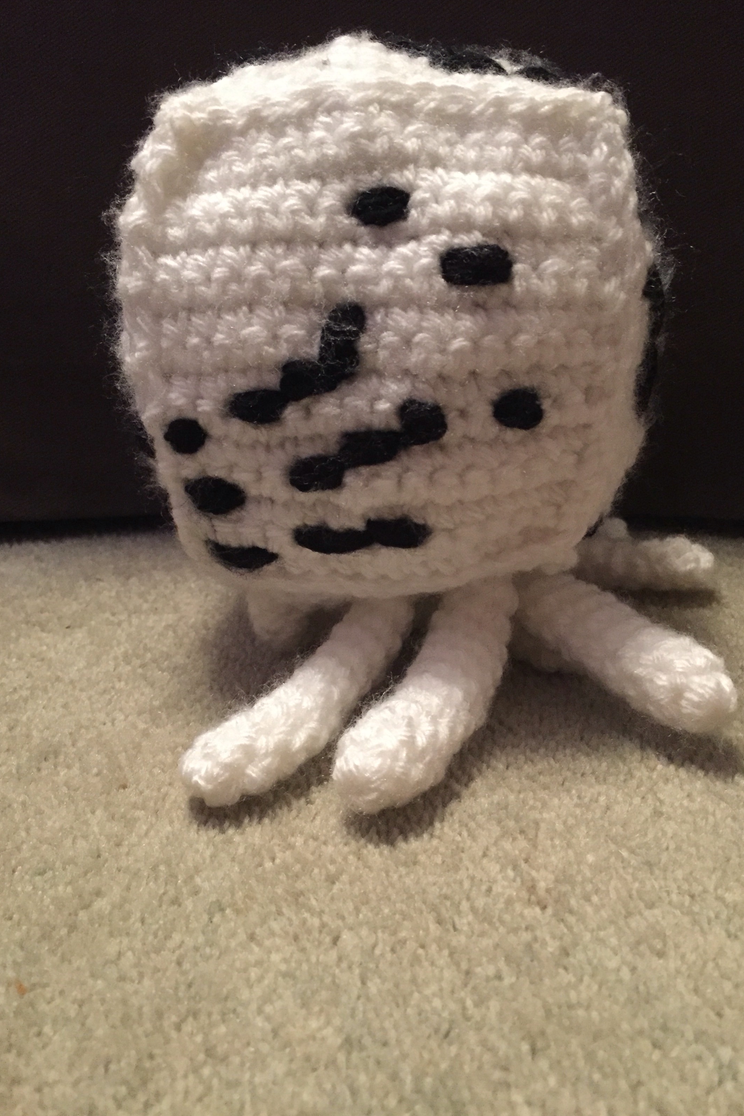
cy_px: 553
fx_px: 961
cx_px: 384
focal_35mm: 31
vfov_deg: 60.3
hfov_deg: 42.3
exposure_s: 1/17
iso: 400
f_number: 2.2
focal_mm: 4.15
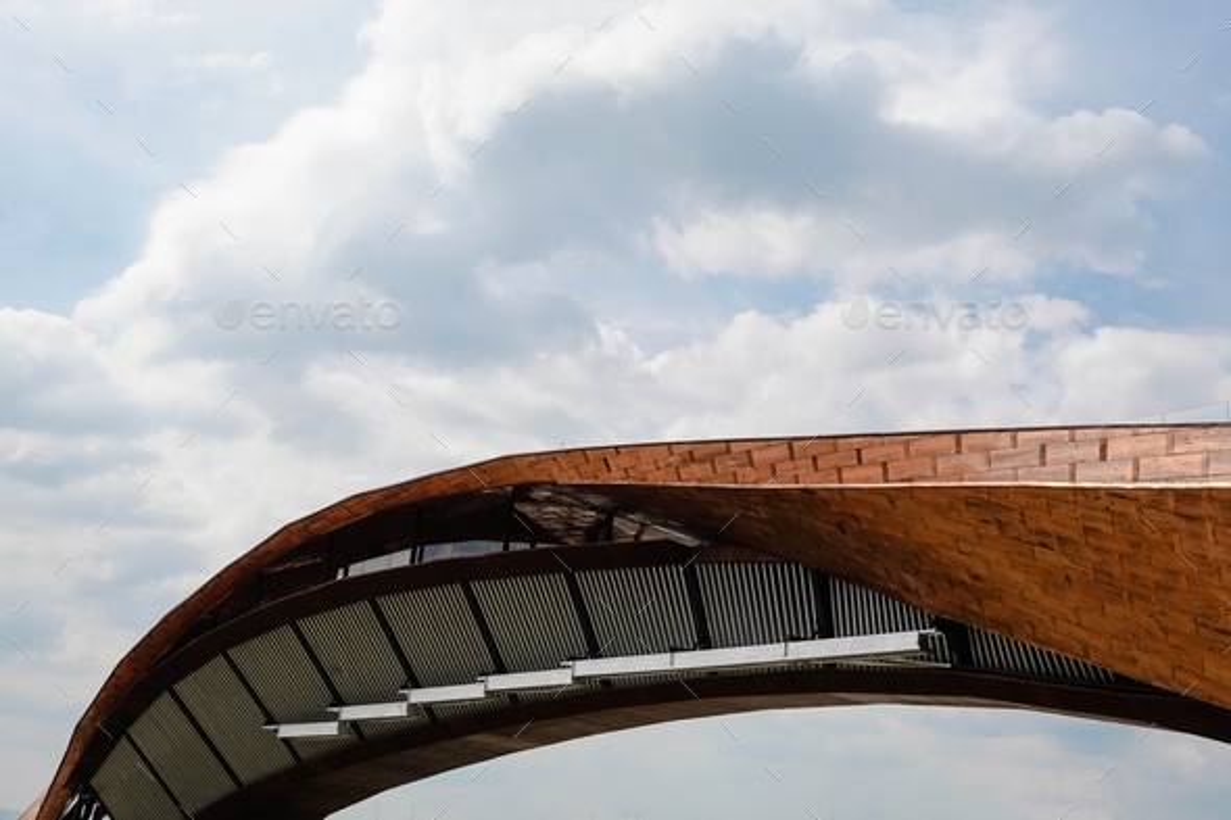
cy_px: 410
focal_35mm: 42
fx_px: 1436
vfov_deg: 31.9
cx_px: 616
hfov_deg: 46.4
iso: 250
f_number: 2.8
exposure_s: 1/800
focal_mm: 15.52
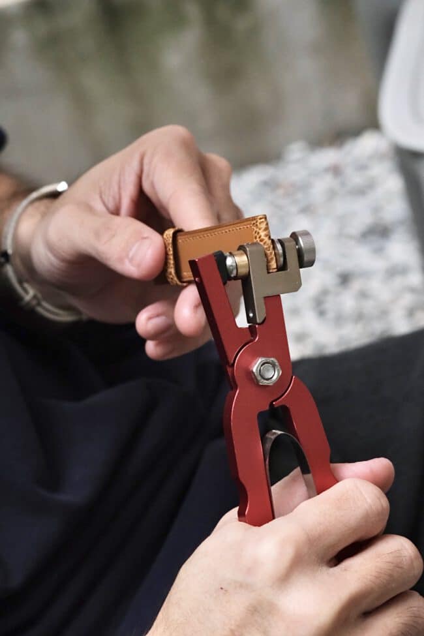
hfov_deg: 15.2
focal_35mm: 90
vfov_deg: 22.6
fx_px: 1590
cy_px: 318
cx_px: 212
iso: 3200
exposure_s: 1/60
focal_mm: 60
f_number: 8
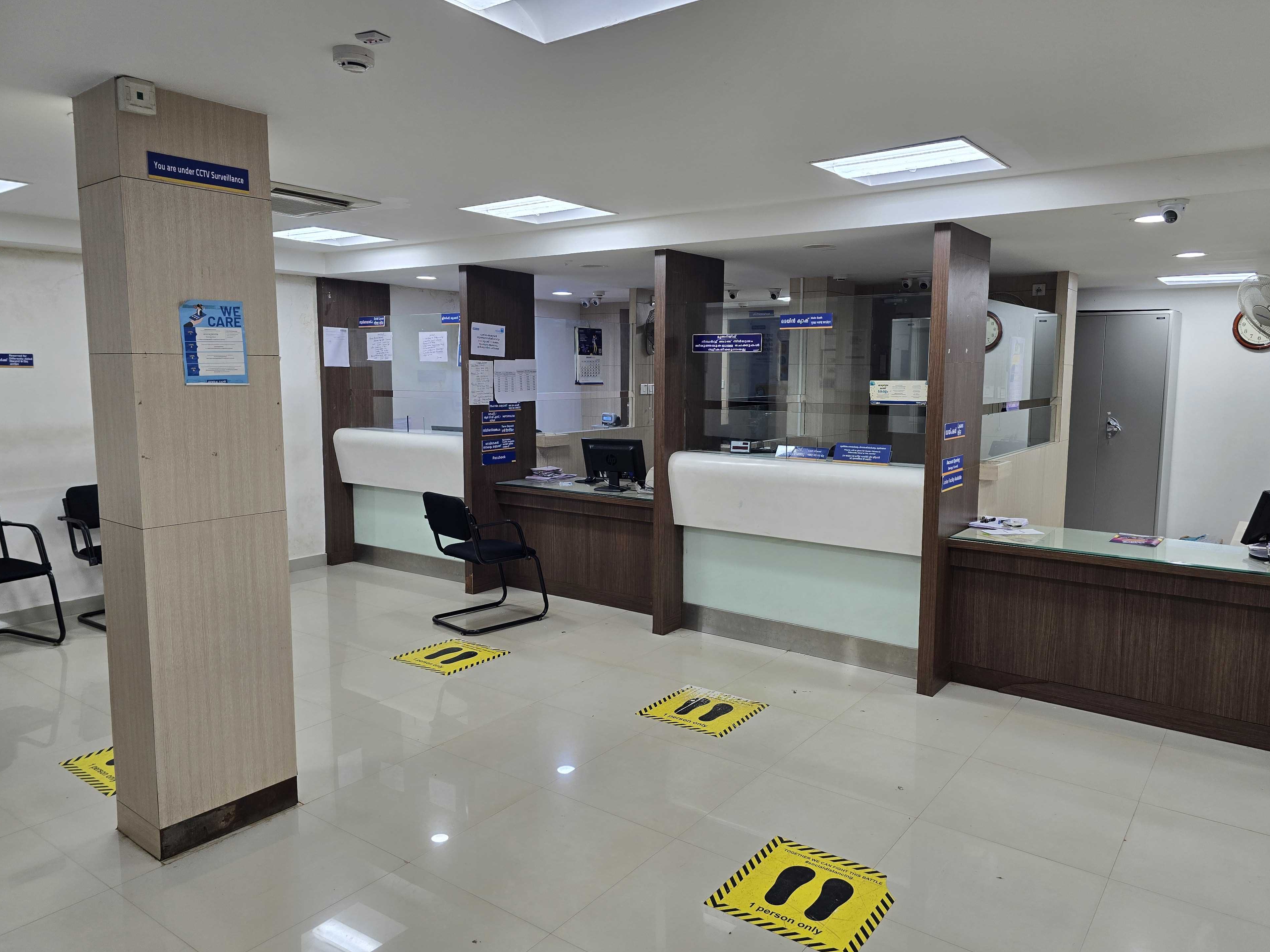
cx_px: 654
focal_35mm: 24
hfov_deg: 71.6
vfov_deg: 56.8
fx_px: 881
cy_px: 459
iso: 80
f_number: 1.7
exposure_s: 1/100
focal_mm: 6.3
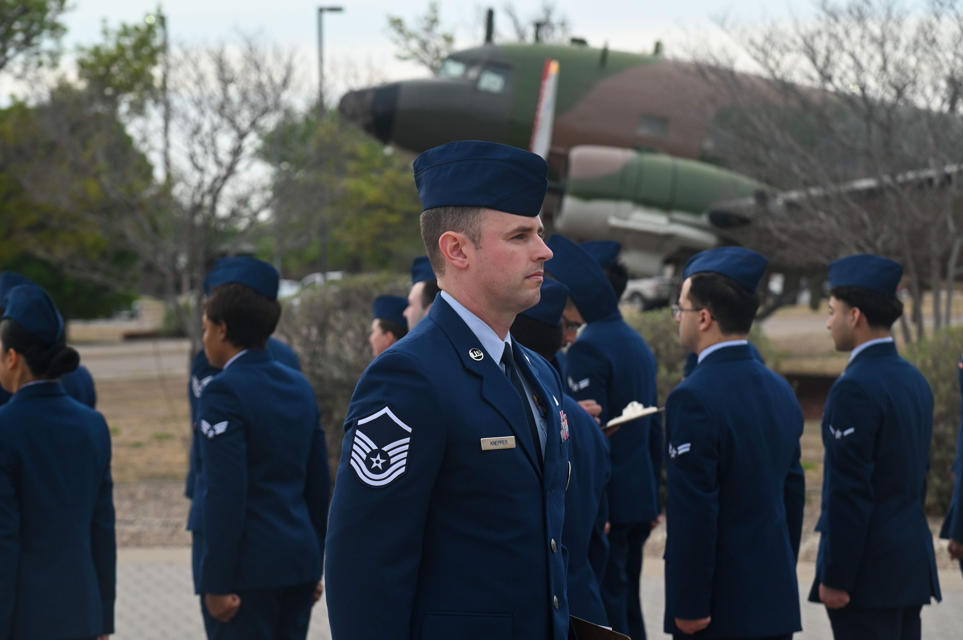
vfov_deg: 11.4
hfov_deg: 17.1
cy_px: 320
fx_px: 3208
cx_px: 482
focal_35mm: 120
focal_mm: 120
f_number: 7.1
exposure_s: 1/400
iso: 640
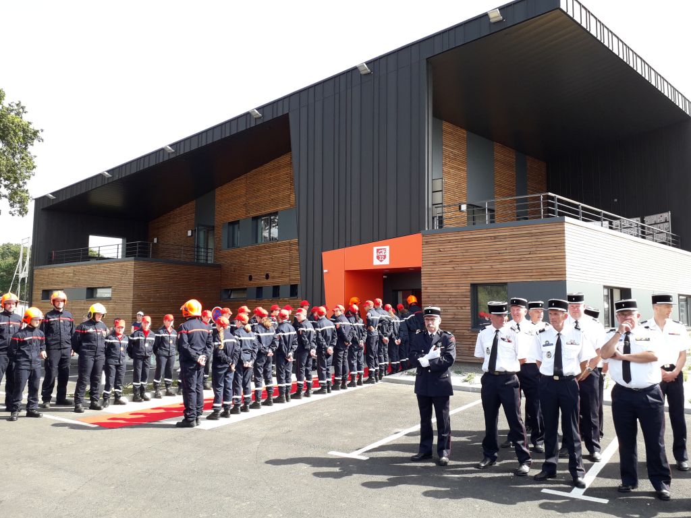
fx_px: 539
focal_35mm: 27
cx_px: 346
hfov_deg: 65.3
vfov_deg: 51.4
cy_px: 259
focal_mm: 3.6
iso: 40
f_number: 1.9
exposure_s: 1/351
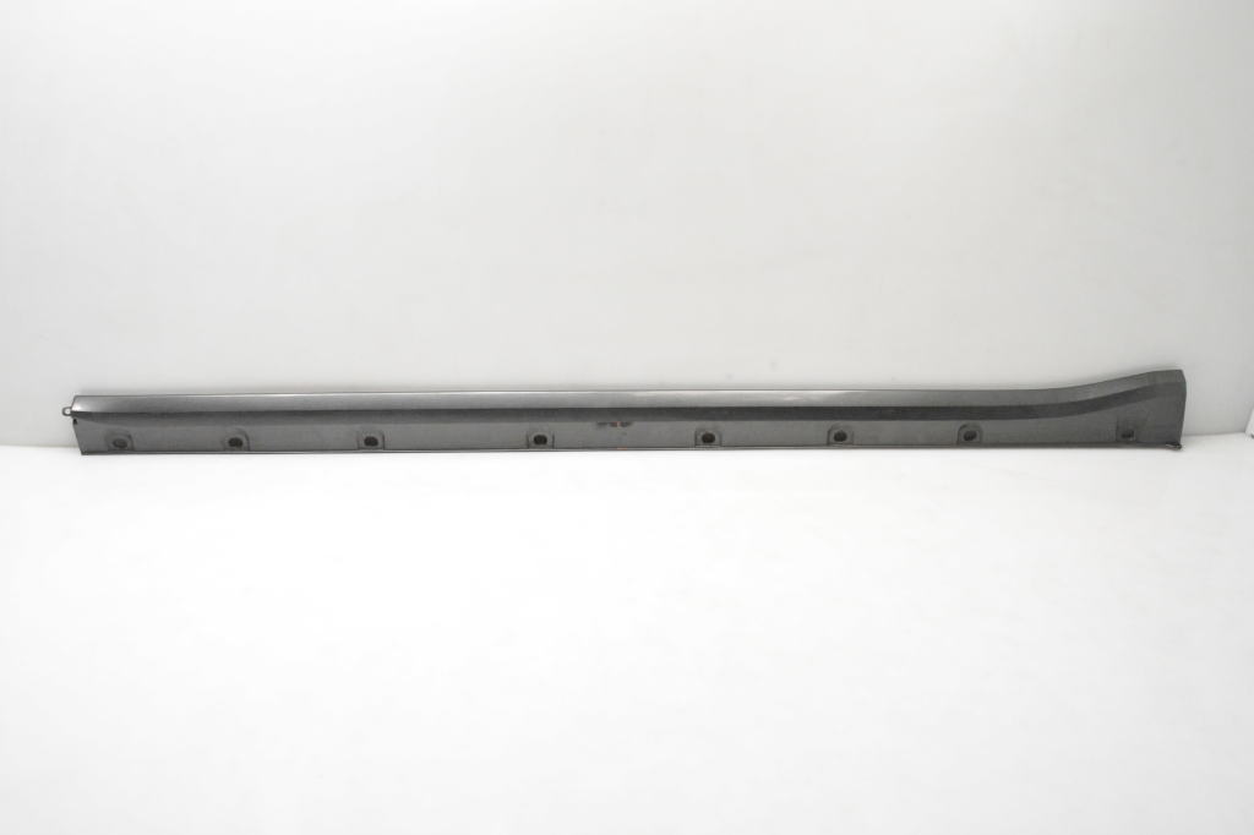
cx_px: 627
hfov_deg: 61.9
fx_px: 1045
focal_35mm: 30
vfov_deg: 43.6
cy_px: 418
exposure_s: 1/400
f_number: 10
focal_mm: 20
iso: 6400
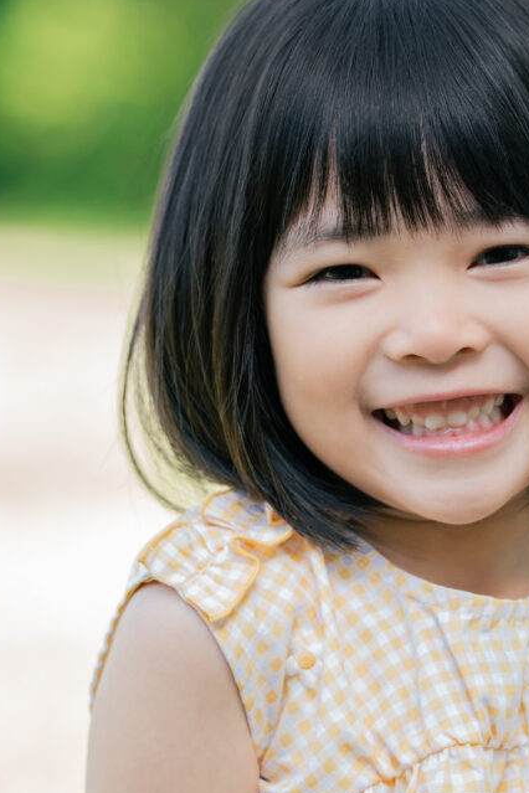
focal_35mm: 319
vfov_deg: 6.5
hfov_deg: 4.3
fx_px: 7031
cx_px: 405
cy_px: 442
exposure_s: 1/320
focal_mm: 170
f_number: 4.5
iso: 500
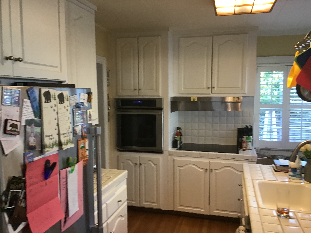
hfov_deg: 58.4
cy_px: 116
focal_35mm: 31
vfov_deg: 45.4
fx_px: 279
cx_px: 156
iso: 80
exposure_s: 1/30
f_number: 2.4
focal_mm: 3.3
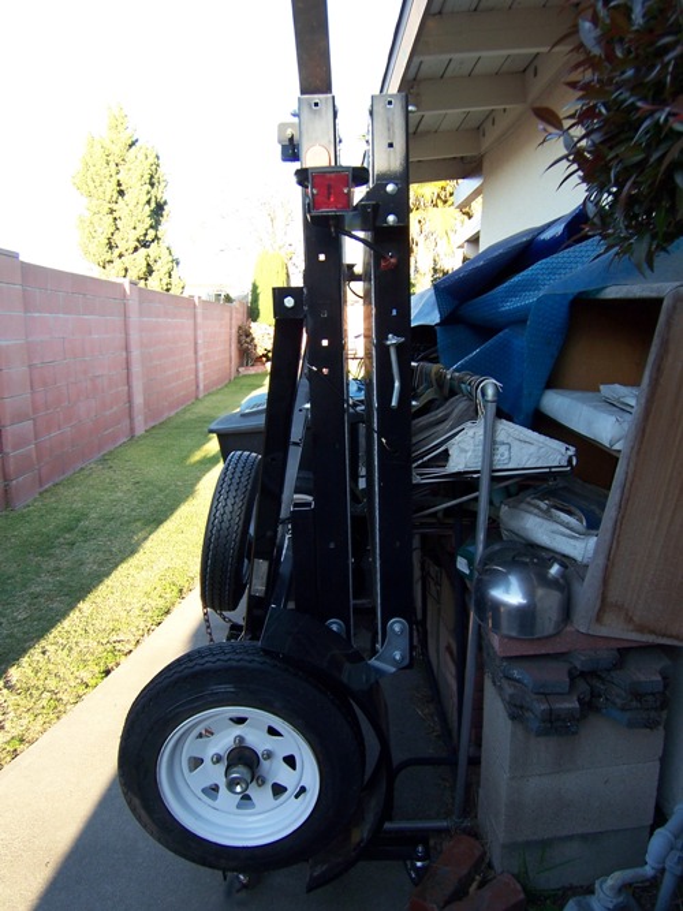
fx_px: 605
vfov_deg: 73.9
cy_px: 456
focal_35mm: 23
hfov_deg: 58.9
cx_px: 342
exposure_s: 1/80
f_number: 2.8
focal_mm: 3.8
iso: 64
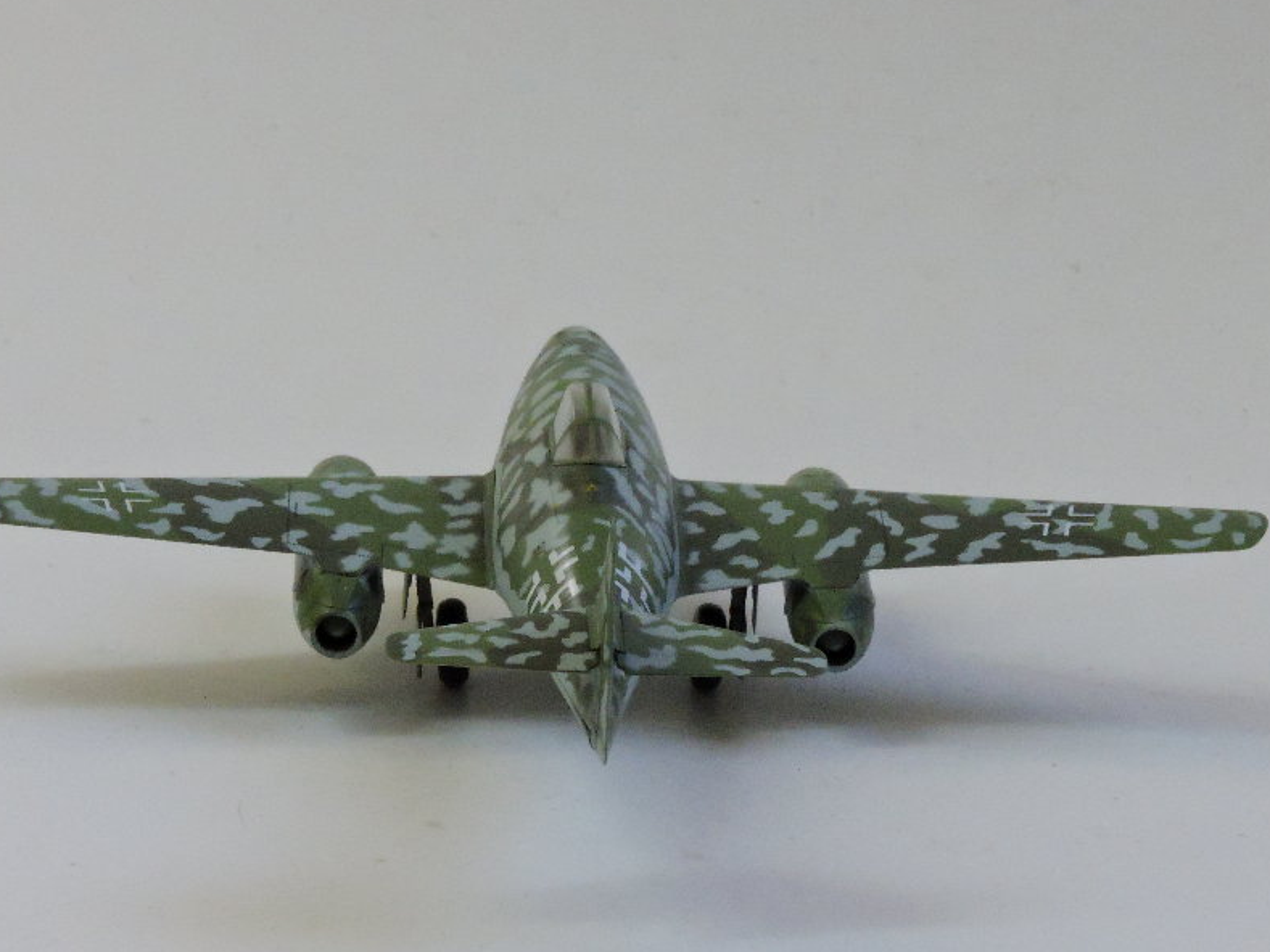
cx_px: 628
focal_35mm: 171
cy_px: 519
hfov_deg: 11.6
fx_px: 6275
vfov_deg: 8.7
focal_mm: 26.9
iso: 1600
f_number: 8.2
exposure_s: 1/100
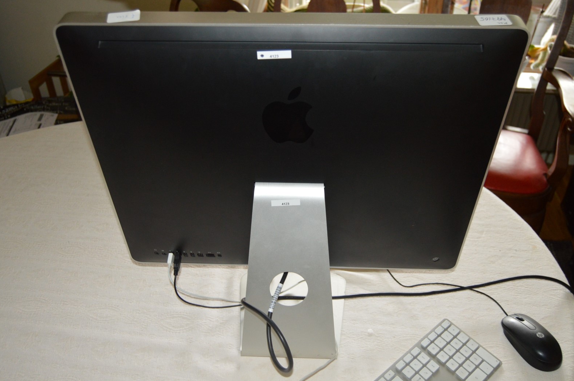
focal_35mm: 31
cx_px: 290
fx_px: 494
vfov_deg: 42.2
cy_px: 189
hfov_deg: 60.3
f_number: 3.5
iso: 1100
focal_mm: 20
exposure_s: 1/60
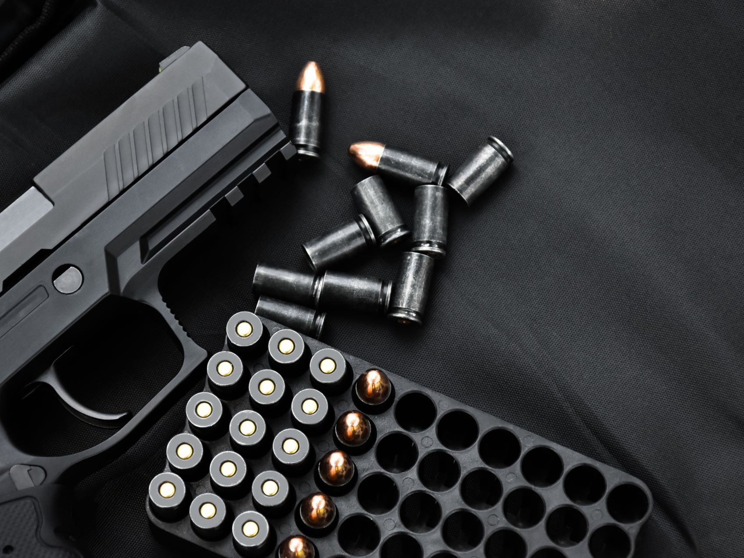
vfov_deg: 12.1
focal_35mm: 123
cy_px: 278
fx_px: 2634
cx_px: 330
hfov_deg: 16.1
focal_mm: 75
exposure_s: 1/1000
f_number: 7.1
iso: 1250
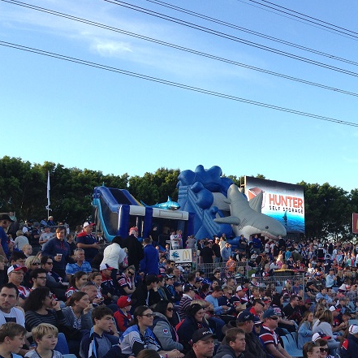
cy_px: 244
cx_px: 296
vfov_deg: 31.3
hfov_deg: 30.7
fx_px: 632
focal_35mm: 54
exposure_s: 1/313
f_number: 2.4
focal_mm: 4.13
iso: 50
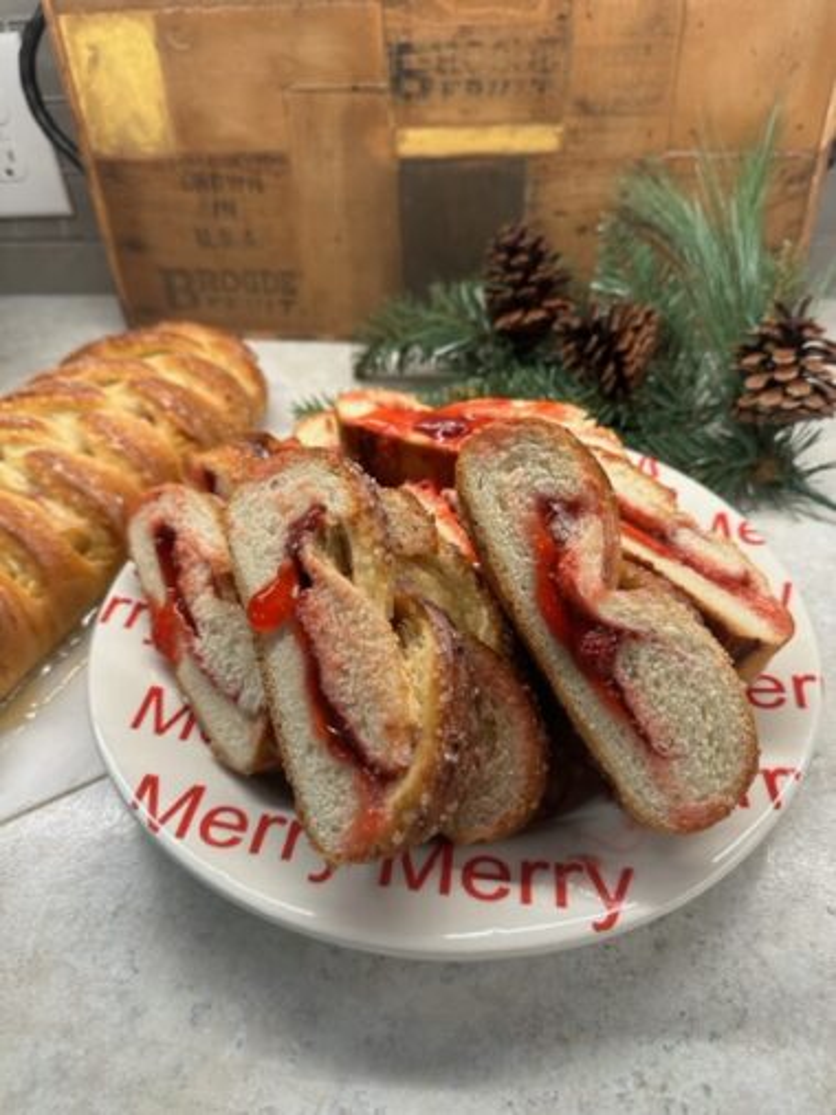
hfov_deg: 56.8
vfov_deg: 71.6
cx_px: 418
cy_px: 558
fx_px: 773
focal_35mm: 24
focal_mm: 6.86
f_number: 1.78
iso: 160
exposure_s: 1/120
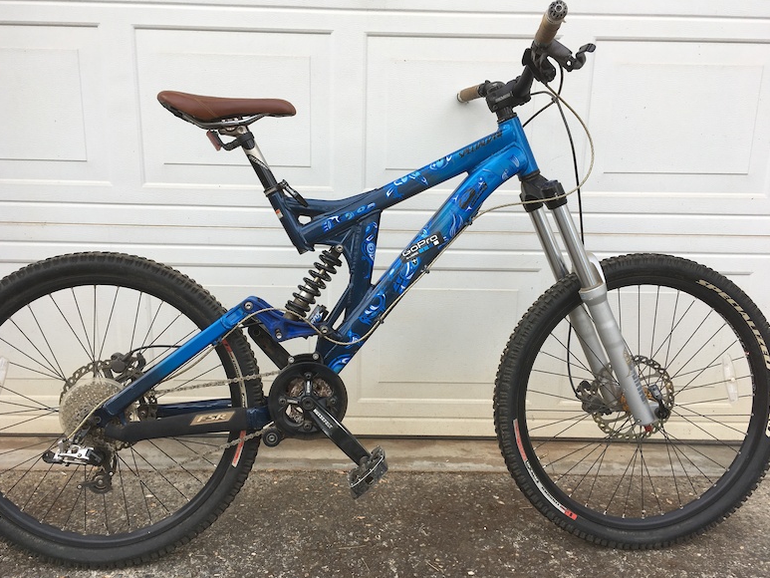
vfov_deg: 46.8
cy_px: 297
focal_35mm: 30
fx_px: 667
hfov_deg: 59.9
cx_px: 374
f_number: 2.2
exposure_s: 1/225
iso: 25
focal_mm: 4.15
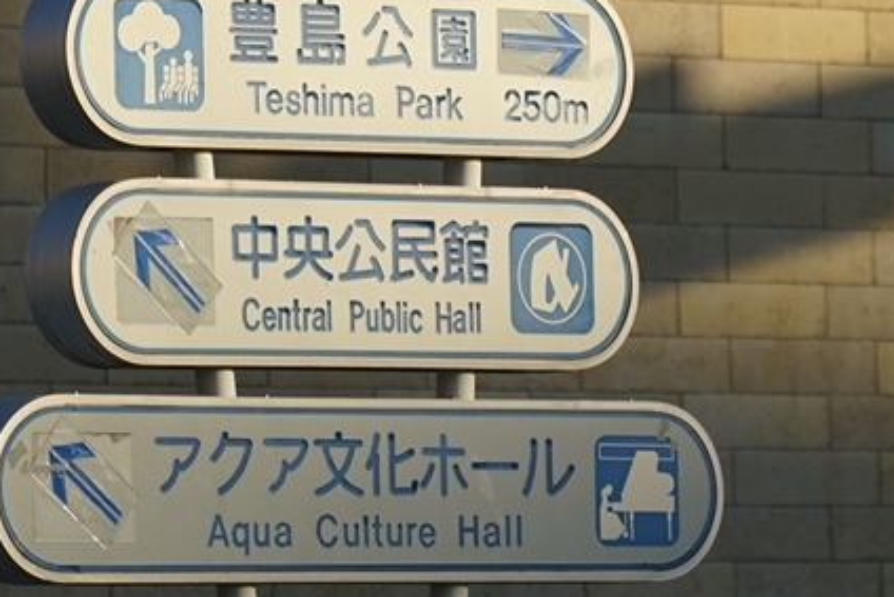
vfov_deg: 3.9
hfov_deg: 5.8
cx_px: 675
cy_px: 276
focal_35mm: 352
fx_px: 8744
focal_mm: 111
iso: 400
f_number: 5.6
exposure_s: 1/1600
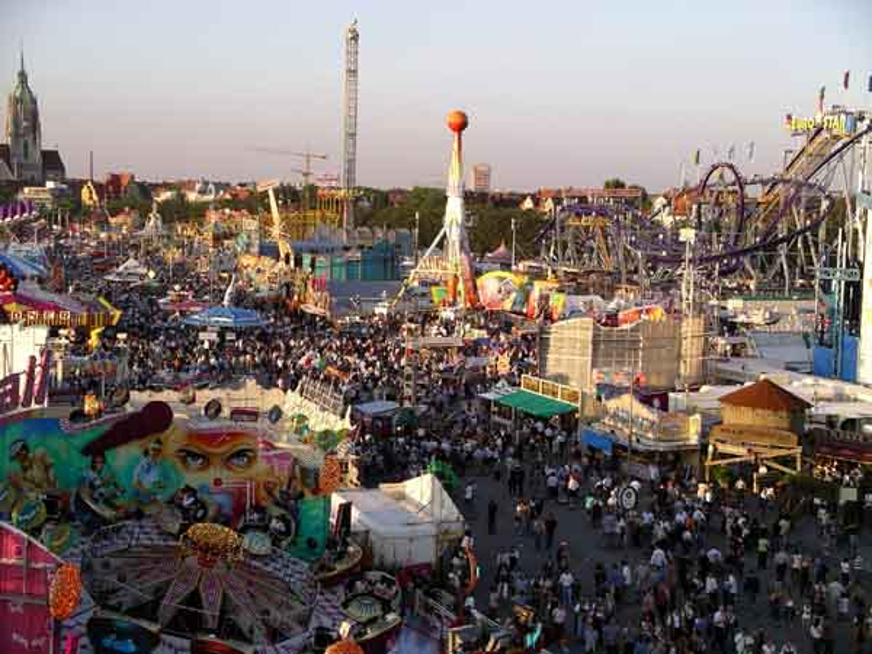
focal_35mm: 62
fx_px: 1562
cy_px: 327
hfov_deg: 31.2
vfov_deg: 23.7
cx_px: 436
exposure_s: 1/266
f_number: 4
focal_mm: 12.8
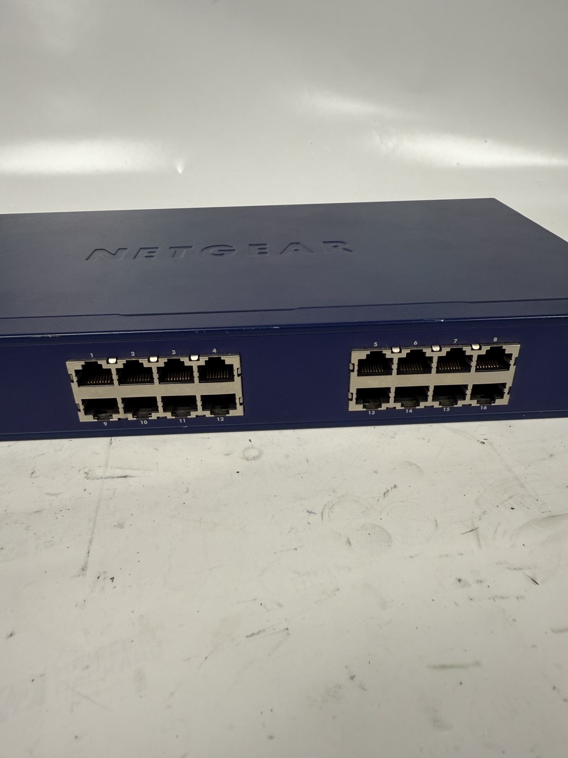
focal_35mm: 24
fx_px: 525
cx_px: 284
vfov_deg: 71.6
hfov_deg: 56.8
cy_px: 379
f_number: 2.2
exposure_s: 1/120
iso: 100
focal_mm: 2.22
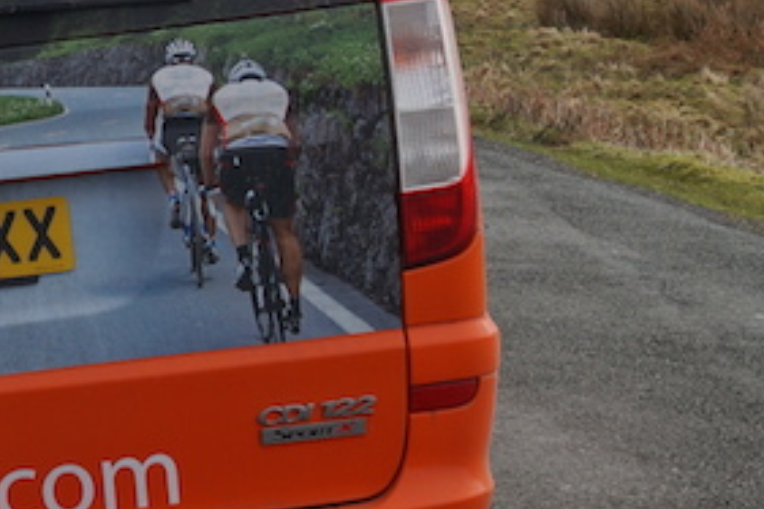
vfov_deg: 9.8
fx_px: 2948
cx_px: 0
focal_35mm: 139
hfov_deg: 14.5
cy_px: -54
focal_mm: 26
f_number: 7.1
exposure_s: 1/200
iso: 100
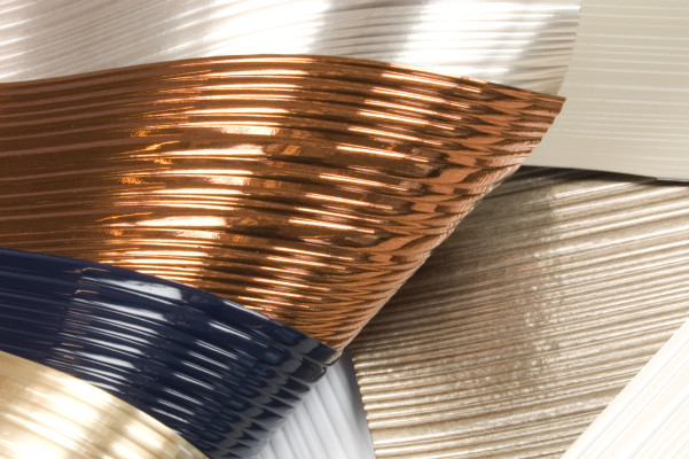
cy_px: 230
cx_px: 344
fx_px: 1578
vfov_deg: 16.5
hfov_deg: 24.6
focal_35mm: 82
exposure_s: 1.3
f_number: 32
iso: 200
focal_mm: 55
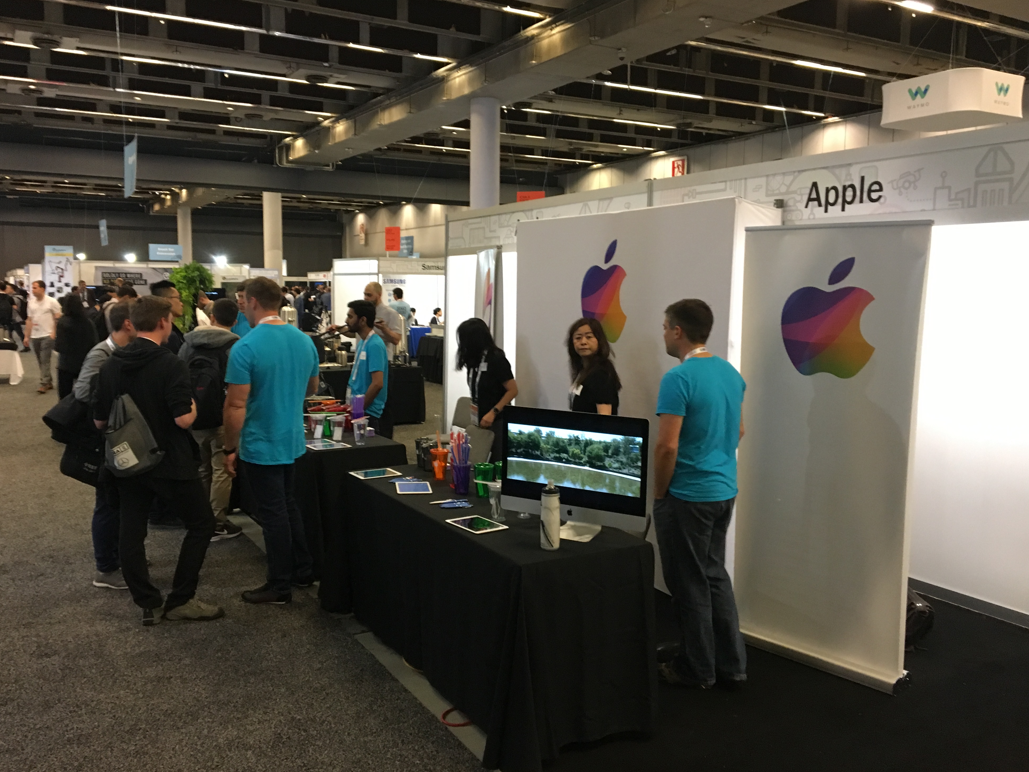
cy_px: 379
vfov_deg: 46.8
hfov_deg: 60.0
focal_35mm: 30
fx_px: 892
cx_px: 504
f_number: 2.2
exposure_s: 1/24
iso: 200
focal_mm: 4.15
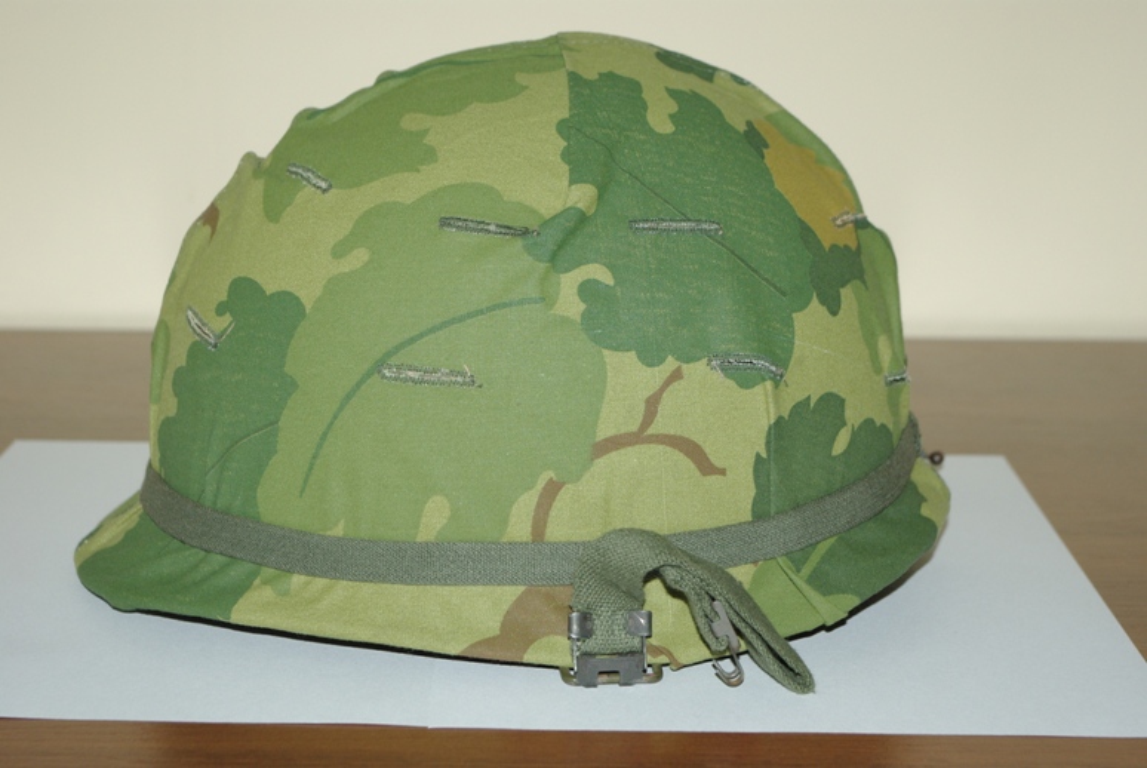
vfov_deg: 16.7
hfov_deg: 24.7
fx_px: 2616
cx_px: 574
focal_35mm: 82
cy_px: 384
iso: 400
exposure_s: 1/60
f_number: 8
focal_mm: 55
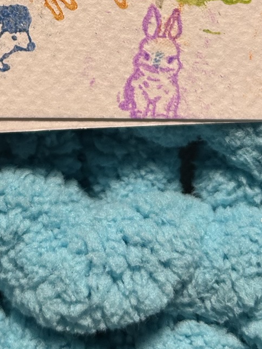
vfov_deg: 22.4
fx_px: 818
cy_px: -61
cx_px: 33
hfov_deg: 17.9
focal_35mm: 81
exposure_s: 1/120
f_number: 1.5
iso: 125
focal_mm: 5.7
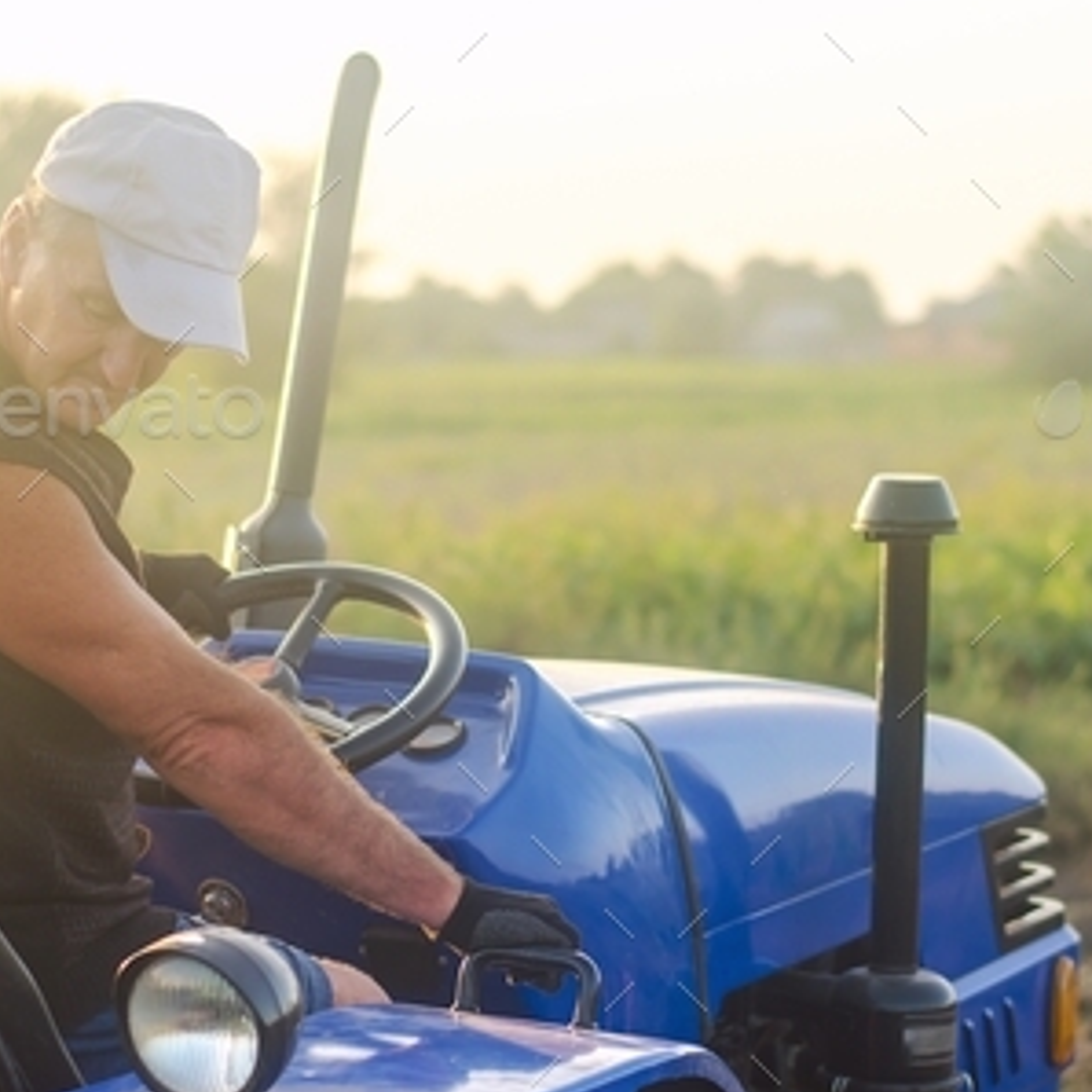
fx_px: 4497
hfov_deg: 13.8
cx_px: 638
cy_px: 577
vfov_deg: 13.8
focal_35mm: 126
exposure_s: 1/800
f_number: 2.2
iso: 100
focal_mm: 50
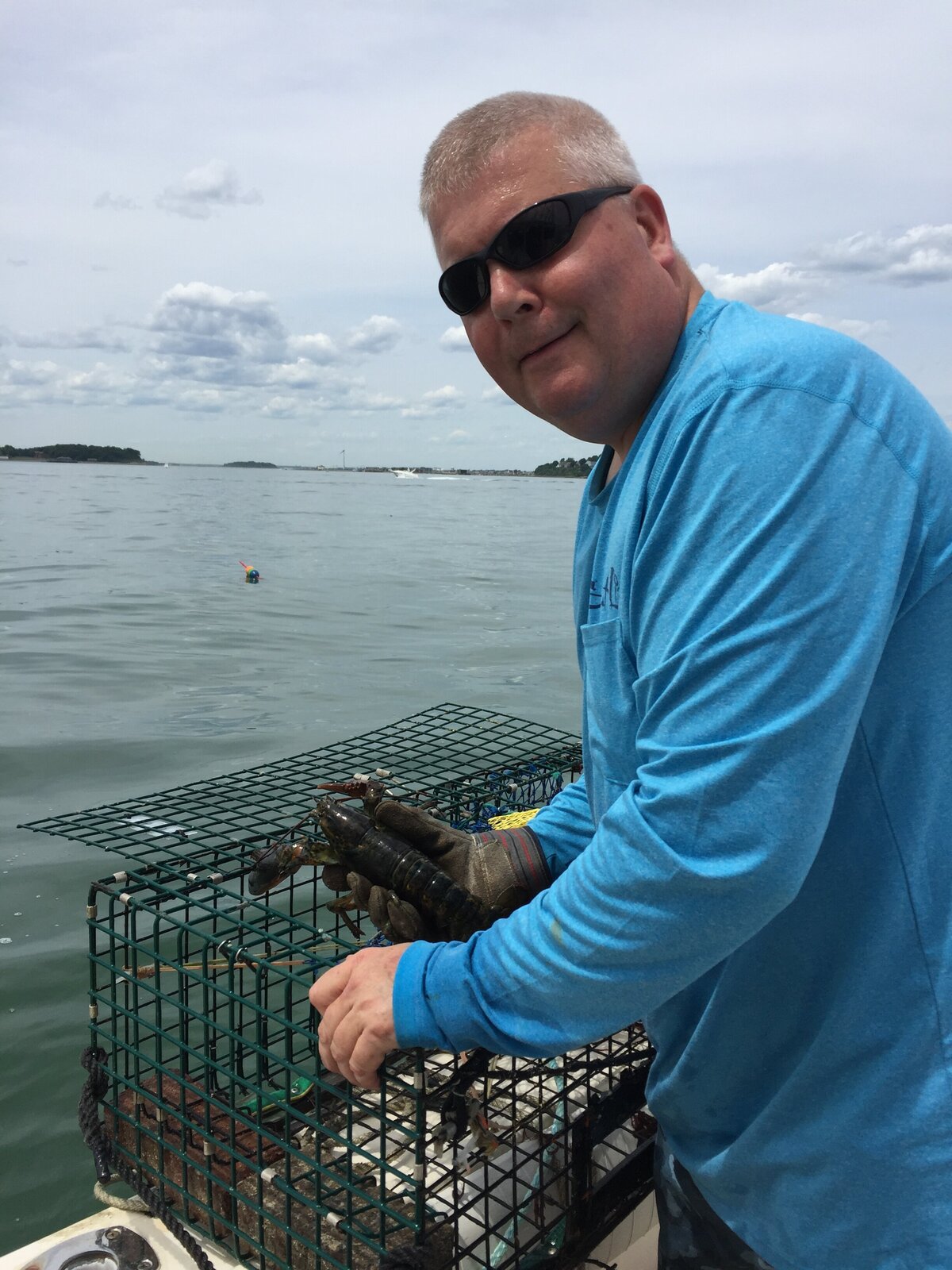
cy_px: 635
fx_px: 1063
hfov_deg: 48.2
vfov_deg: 61.7
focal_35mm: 29
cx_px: 476
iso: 32
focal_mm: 4.15
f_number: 2.2
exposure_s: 1/2639
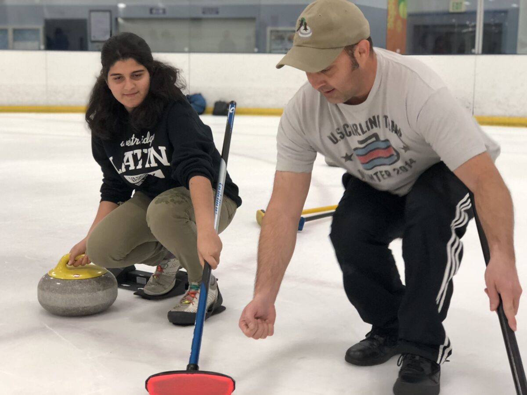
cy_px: 198
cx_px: 264
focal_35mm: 57
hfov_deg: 33.8
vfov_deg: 25.7
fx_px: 868
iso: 250
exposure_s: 1/60
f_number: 2.8
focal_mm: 6.6
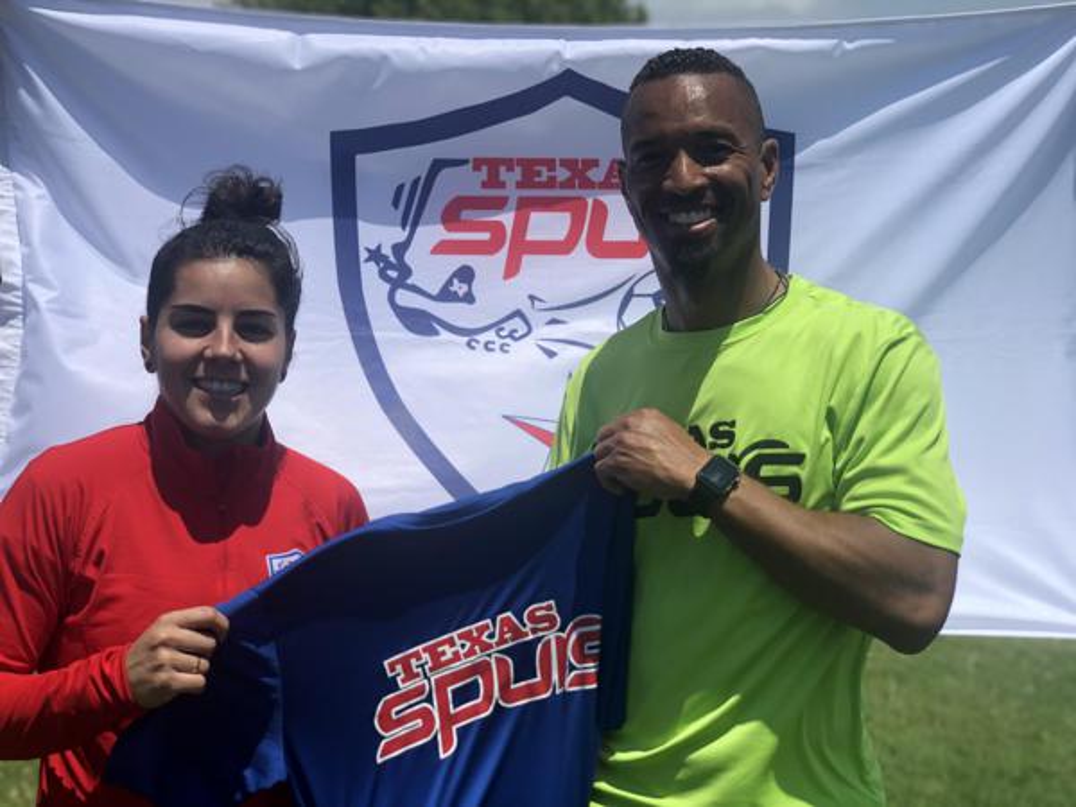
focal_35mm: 52
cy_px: 404
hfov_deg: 36.8
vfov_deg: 28.0
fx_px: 1616
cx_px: 538
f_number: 2.4
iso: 16
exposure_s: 1/1412
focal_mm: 6
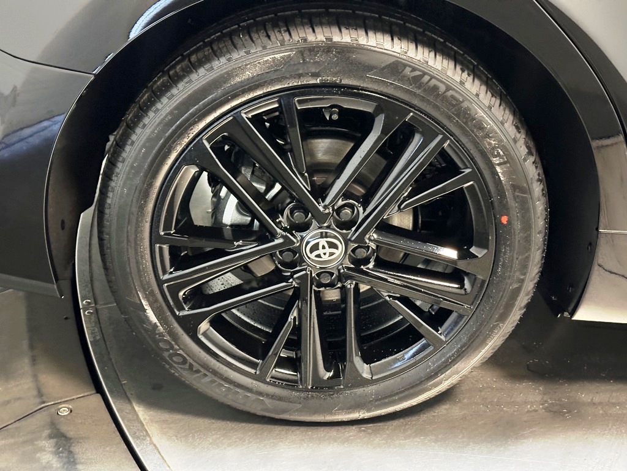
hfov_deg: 39.7
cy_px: 236
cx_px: 314
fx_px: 869
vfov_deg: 30.3
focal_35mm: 48
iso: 640
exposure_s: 1/17
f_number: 1.78
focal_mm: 6.86
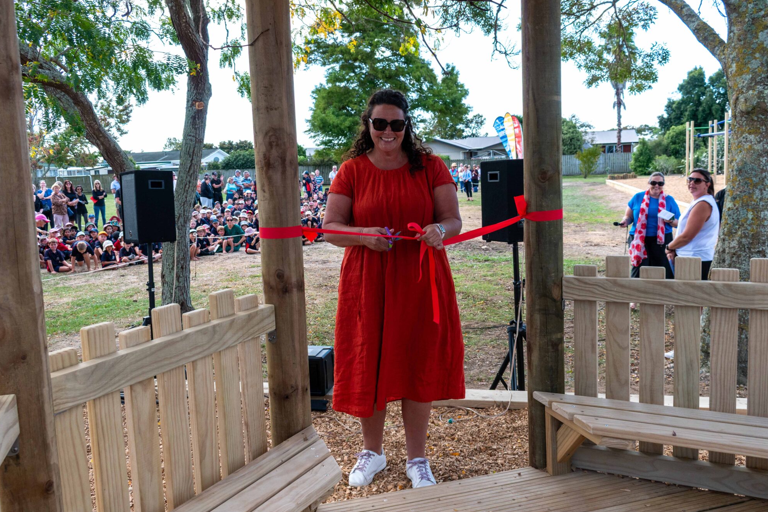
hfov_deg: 57.9
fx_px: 694
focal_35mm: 33
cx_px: 374
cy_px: 249
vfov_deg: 40.5
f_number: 6.3
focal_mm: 21
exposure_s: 1/250
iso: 200
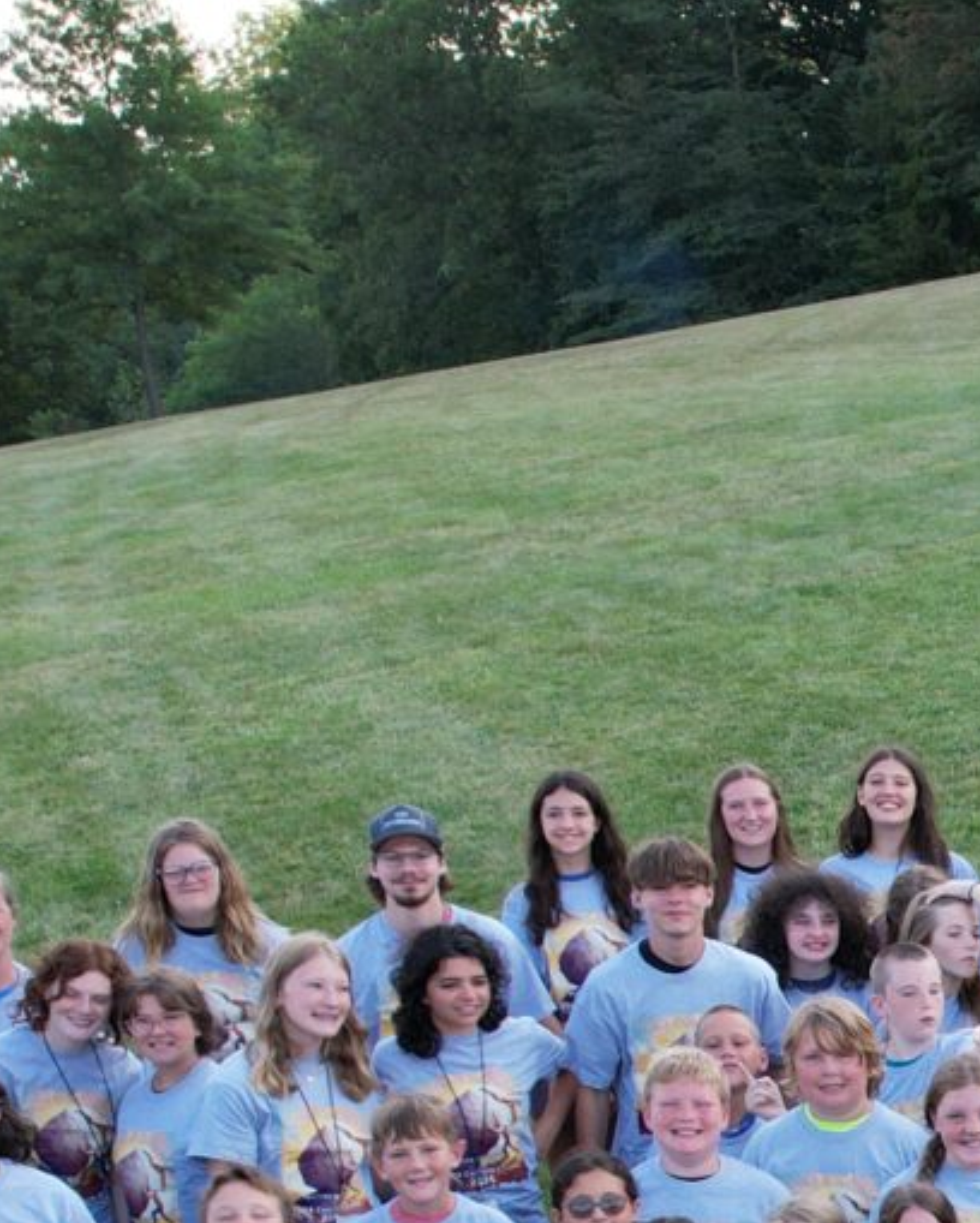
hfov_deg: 16.3
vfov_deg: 21.6
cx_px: 1626
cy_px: 1407
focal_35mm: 83
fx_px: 3006
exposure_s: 1/240
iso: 140
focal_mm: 8.38
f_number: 2.8
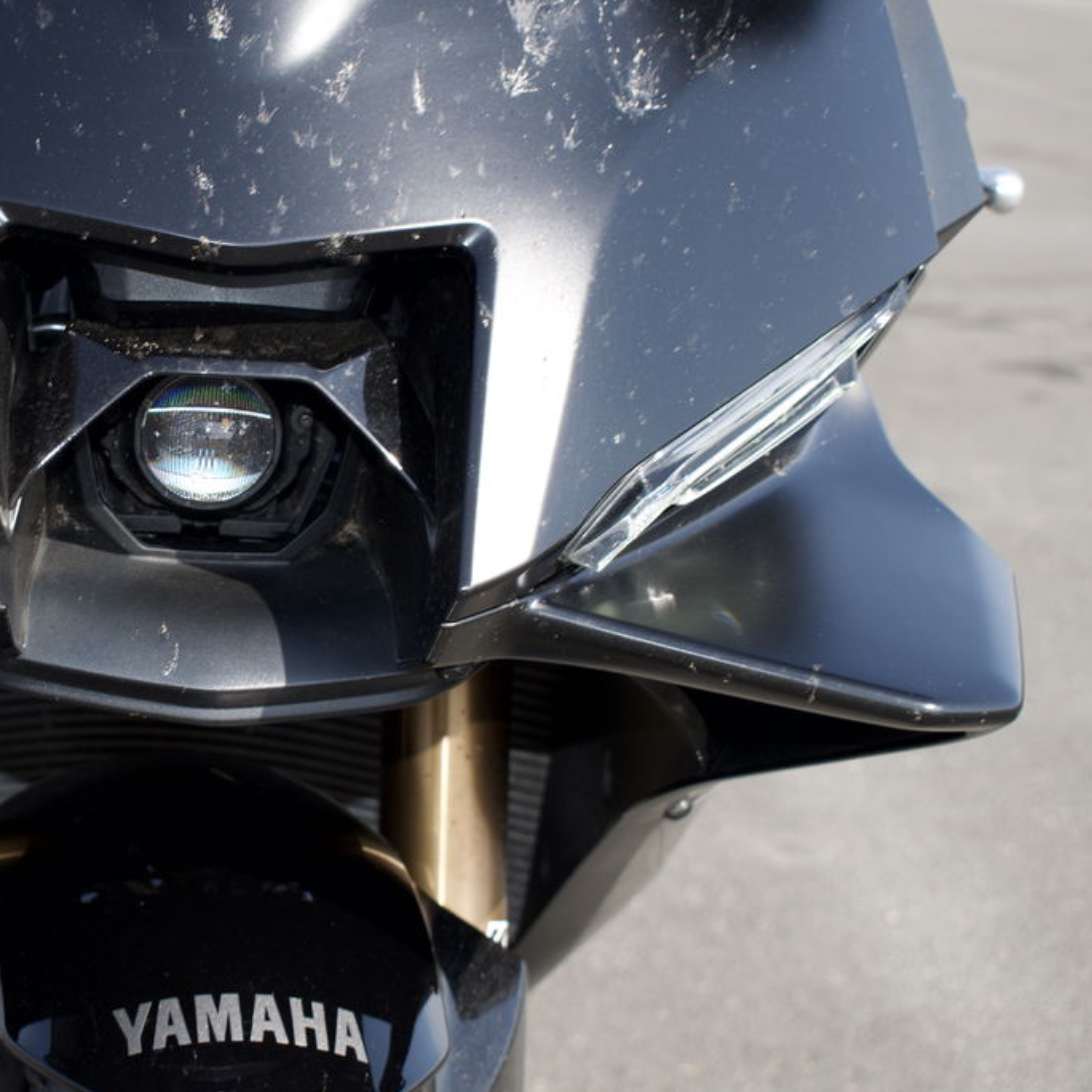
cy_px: 540
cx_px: 198
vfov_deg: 22.8
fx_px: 2712
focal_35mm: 76
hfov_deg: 22.4
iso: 100
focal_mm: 34
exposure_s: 1/200
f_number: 6.3
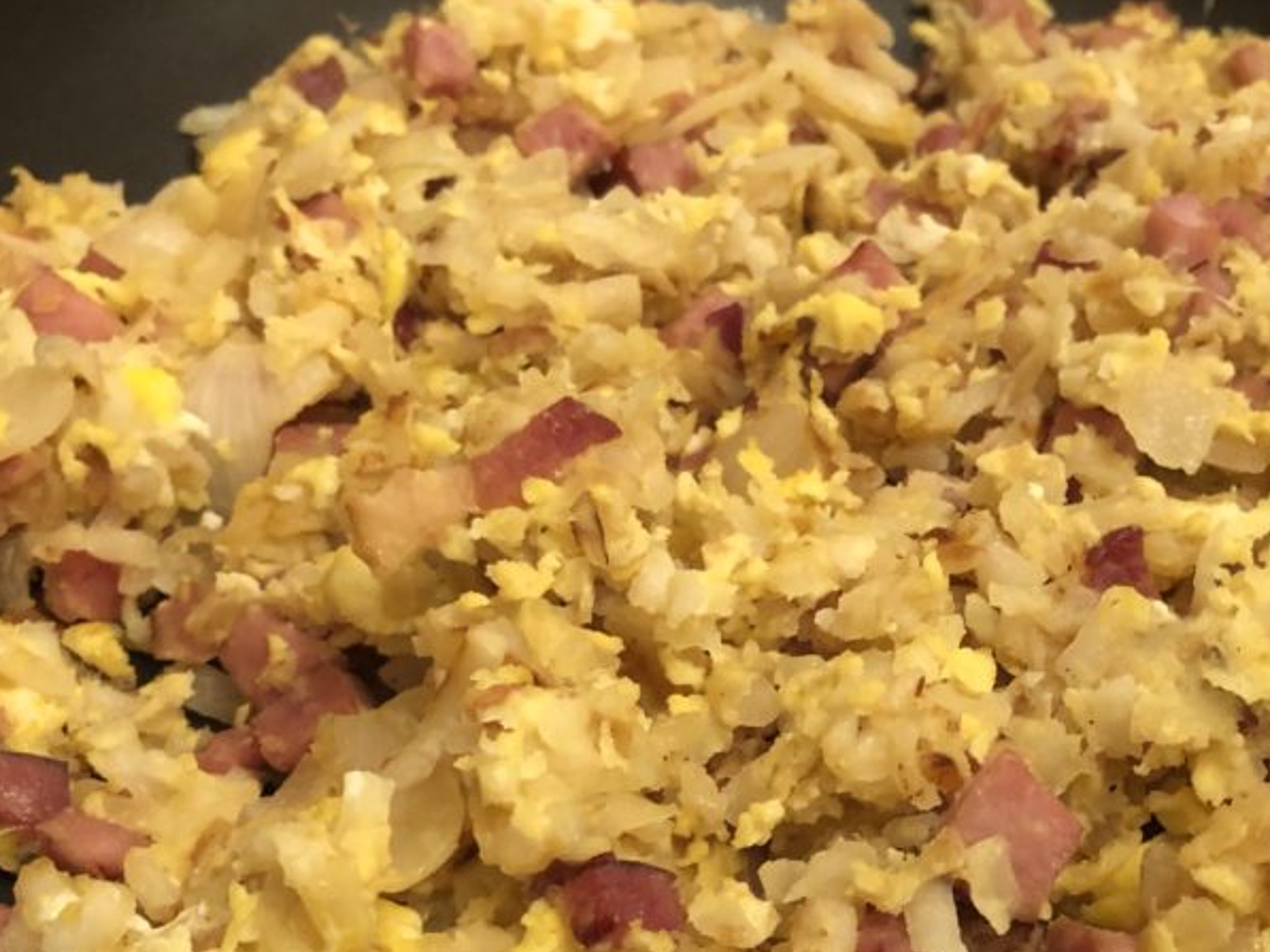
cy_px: 659
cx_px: 913
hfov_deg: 38.9
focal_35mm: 48
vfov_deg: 30.0
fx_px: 1761
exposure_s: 1/11
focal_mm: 3.99
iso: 100
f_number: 1.8
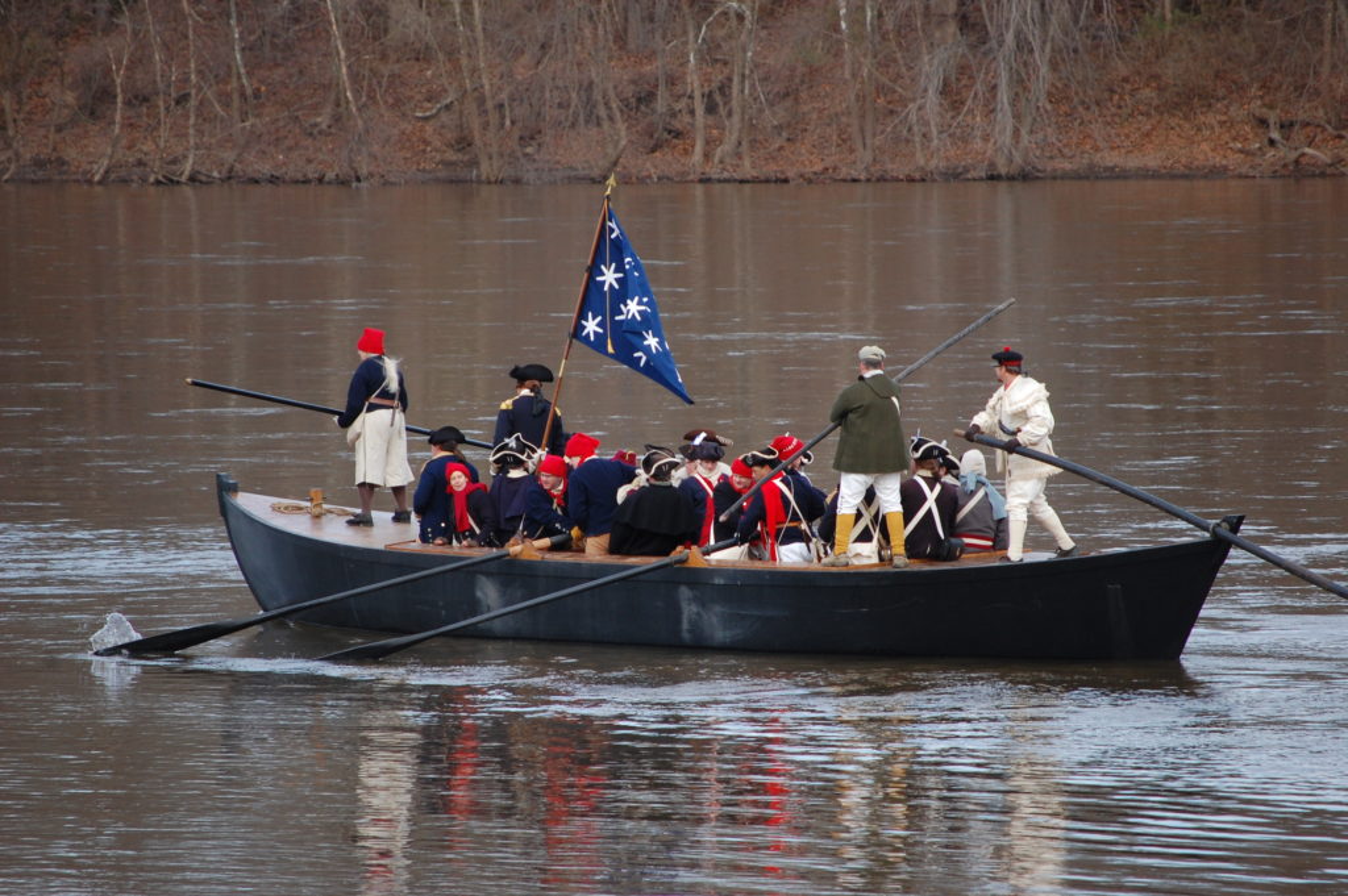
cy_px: 448
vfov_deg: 4.6
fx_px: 11224
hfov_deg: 6.9
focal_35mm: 300
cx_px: 674
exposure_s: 1/500
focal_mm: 200
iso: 500
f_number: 5.6
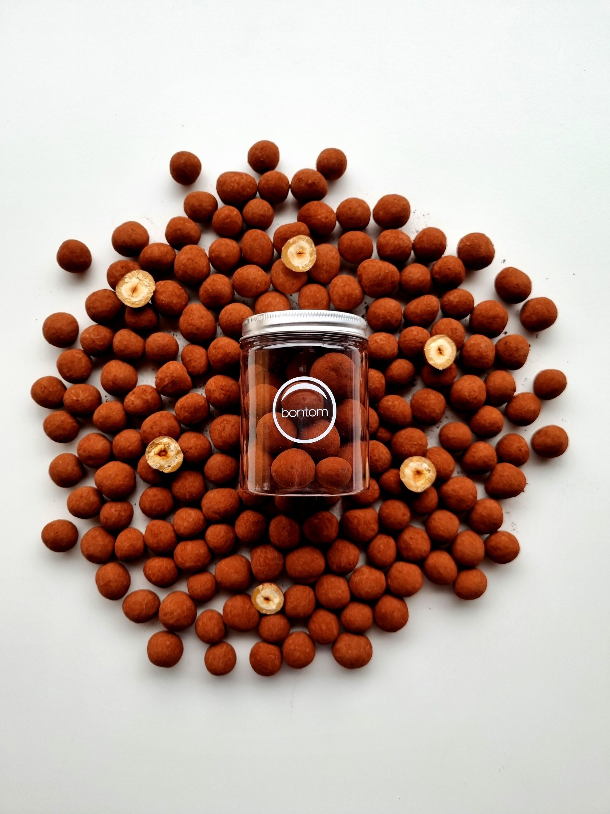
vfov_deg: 67.3
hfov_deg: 53.1
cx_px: 305
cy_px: 407
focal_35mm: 26
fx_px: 611
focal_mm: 5.4
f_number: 1.8
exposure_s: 1/156
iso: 50
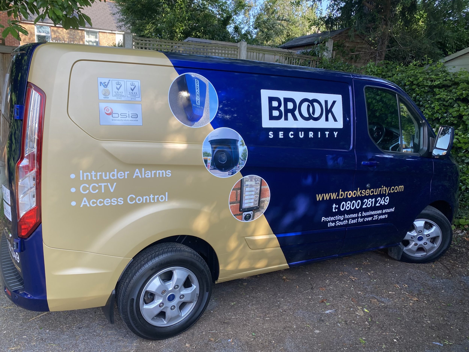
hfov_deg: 67.3
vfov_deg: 53.1
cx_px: 234
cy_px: 176
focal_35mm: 26
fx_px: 352
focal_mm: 4.25
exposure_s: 1/345
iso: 32
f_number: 1.8
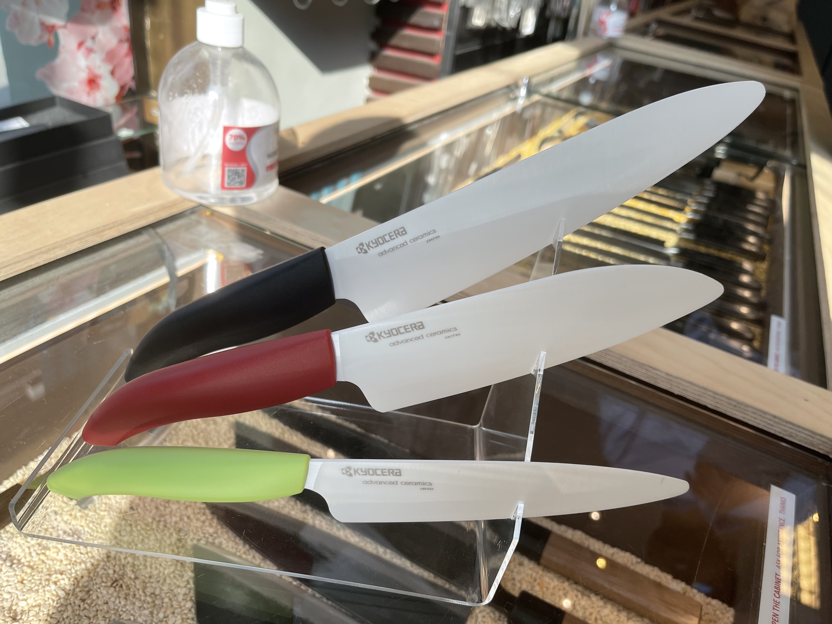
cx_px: 416
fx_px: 625
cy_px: 312
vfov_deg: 53.1
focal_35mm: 26
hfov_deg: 67.3
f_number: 1.6
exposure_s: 1/553
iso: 32
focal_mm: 5.1
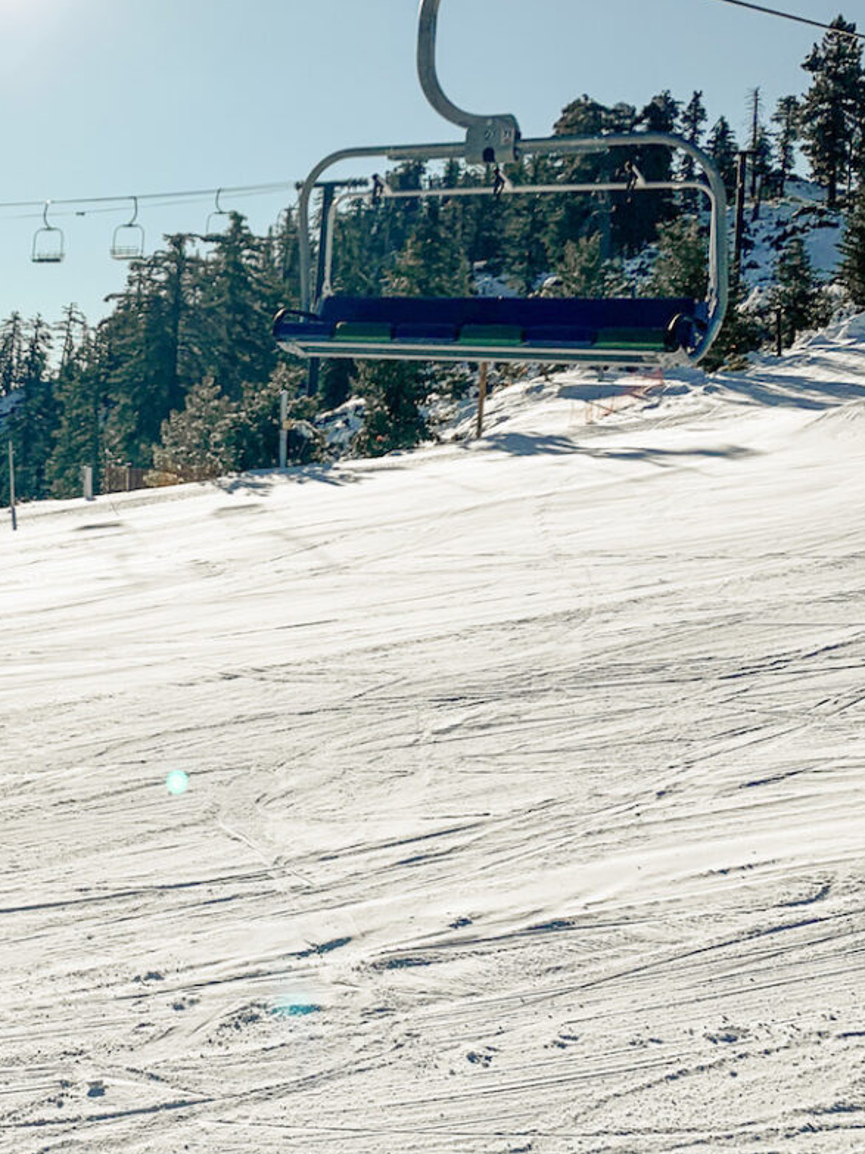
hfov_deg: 27.6
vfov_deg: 36.9
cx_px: 108
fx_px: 1700
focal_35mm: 51
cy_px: 349
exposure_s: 1/7400
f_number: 1.8
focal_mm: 4.25
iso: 25
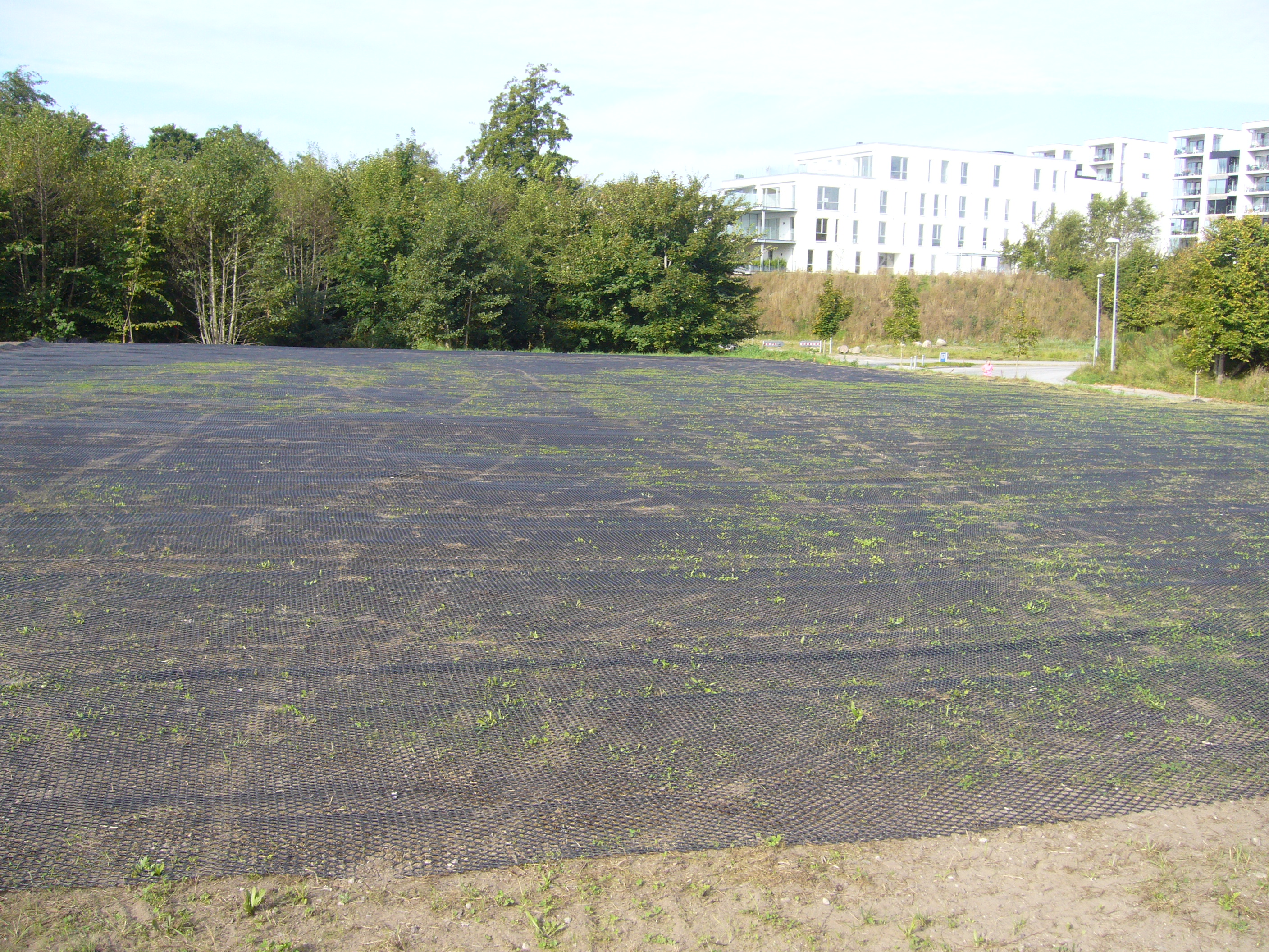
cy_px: 476
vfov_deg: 40.7
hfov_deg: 52.6
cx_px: 634
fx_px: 1283
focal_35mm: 35
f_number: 5.6
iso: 80
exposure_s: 1/160
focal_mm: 5.8
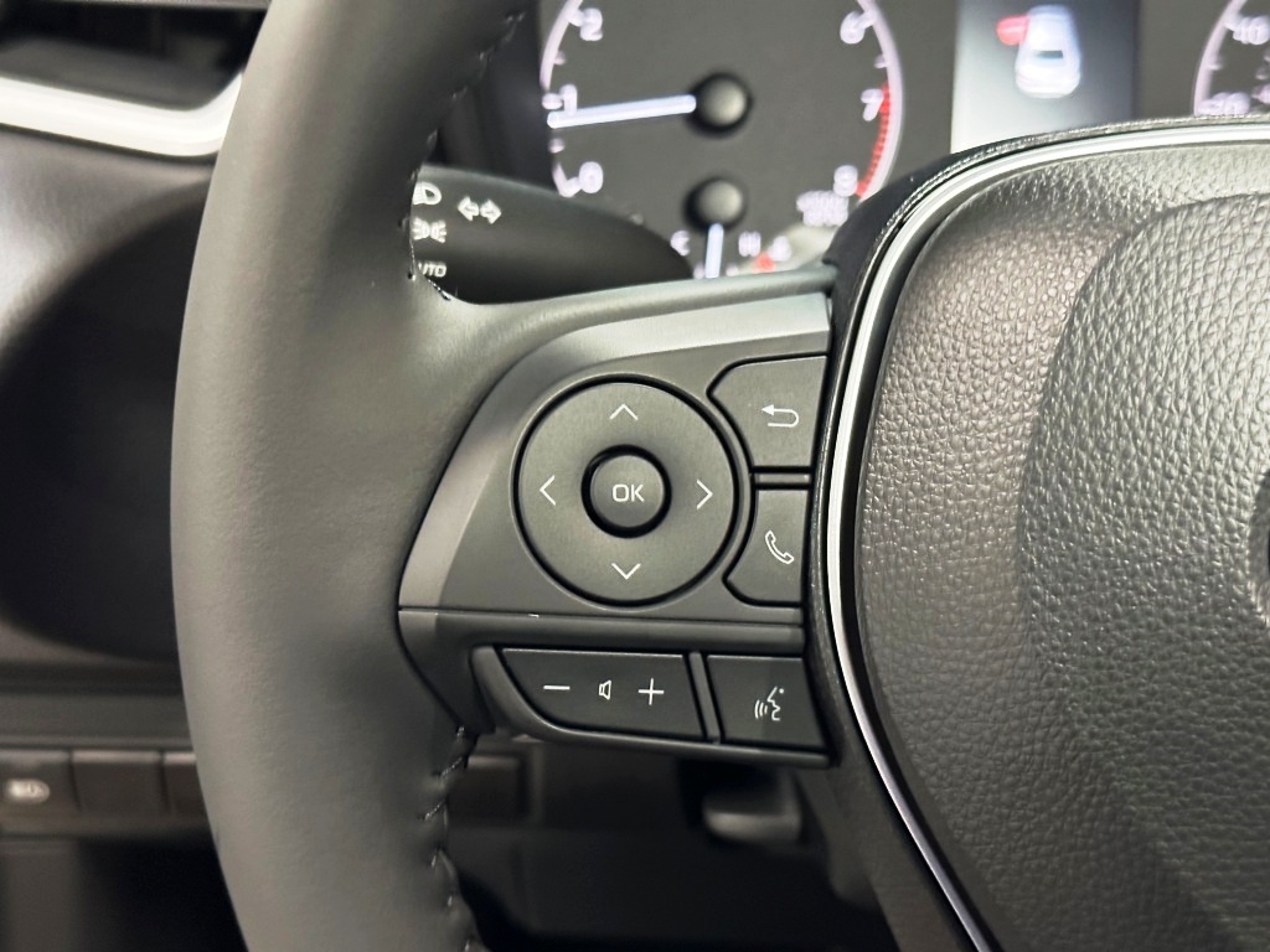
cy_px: 476
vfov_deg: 30.3
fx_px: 1761
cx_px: 635
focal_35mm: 48
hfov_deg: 39.7
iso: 640
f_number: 1.78
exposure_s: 1/24
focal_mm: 6.86
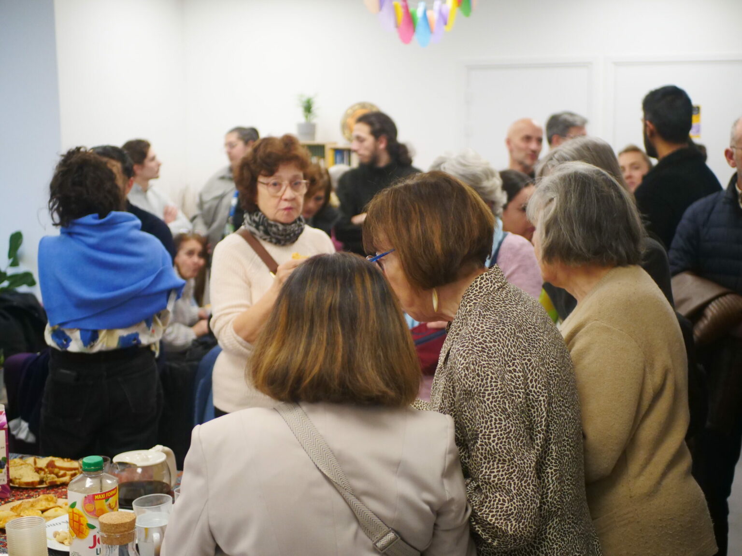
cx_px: 371
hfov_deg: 38.2
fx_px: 1072
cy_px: 278
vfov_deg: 29.1
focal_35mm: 50
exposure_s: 1/1000
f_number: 1.7
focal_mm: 25
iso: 1600
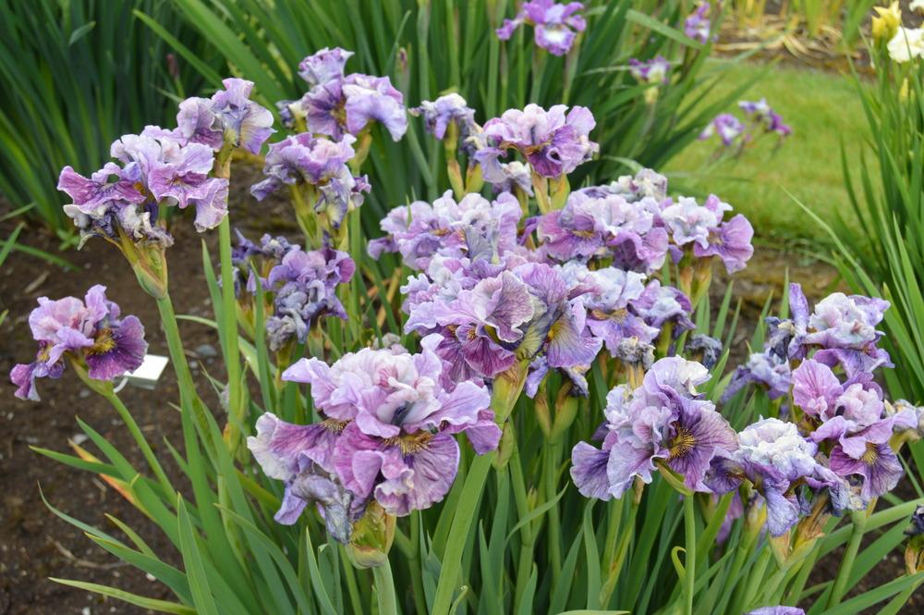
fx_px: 1077
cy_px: 308
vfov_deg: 31.8
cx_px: 462
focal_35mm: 42
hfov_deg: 46.4
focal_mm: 28
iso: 250
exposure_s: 1/125
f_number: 8
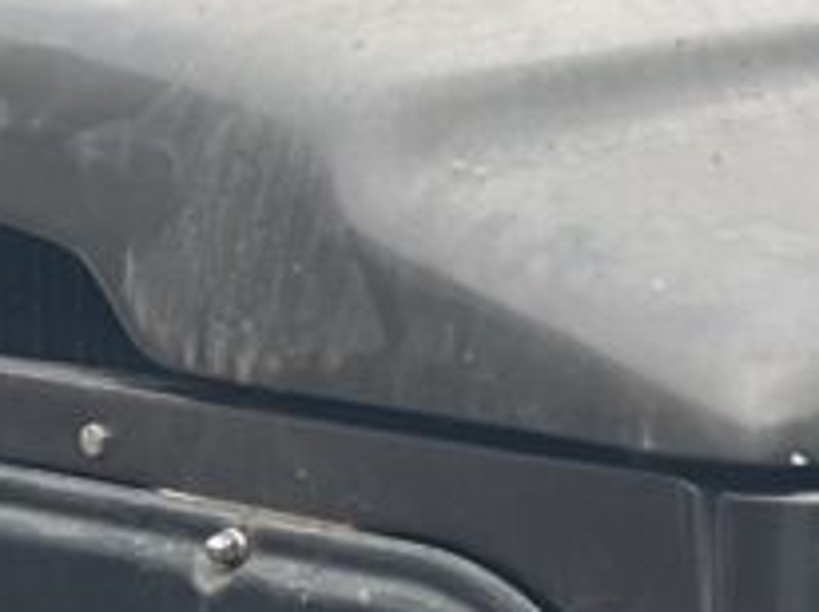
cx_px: 1376
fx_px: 4585
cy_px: 914
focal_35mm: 194
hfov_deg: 9.8
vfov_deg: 7.5
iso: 50
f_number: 1.5
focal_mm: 5.7
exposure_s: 1/733
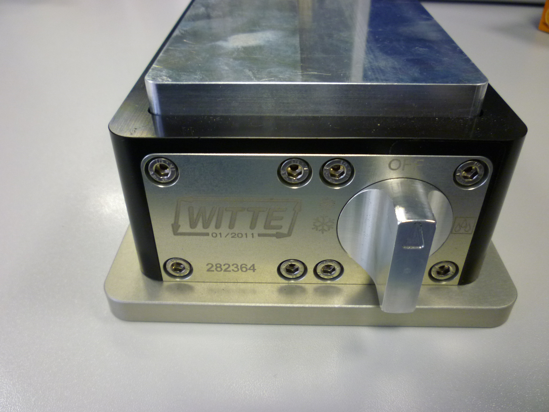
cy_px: 206
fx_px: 460
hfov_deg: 61.7
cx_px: 274
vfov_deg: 48.2
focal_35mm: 29
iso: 250
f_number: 3.3
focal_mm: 5.2
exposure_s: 1/30
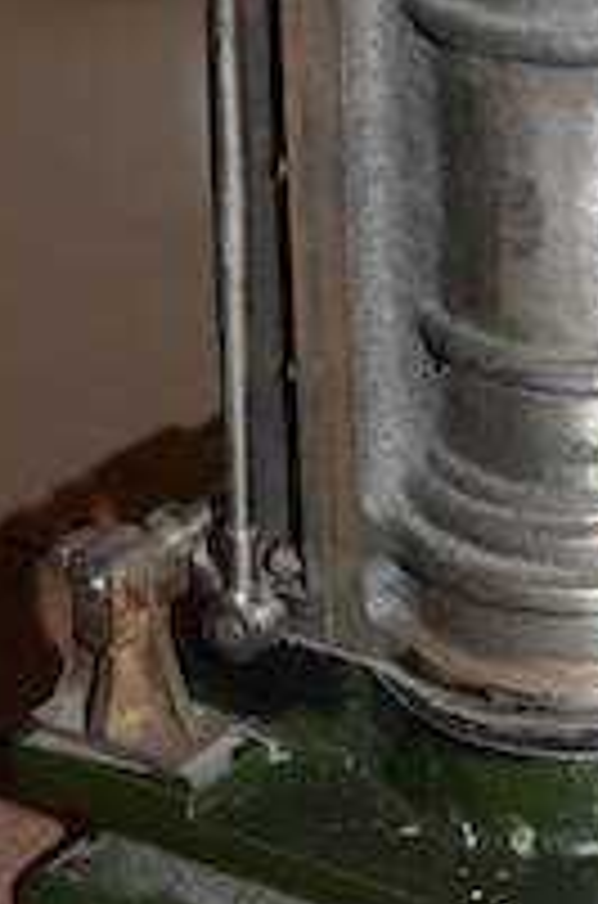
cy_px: 261
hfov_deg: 8.6
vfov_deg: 13.0
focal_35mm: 158
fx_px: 3957
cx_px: 553
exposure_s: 1/60
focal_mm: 52
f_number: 10
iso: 800
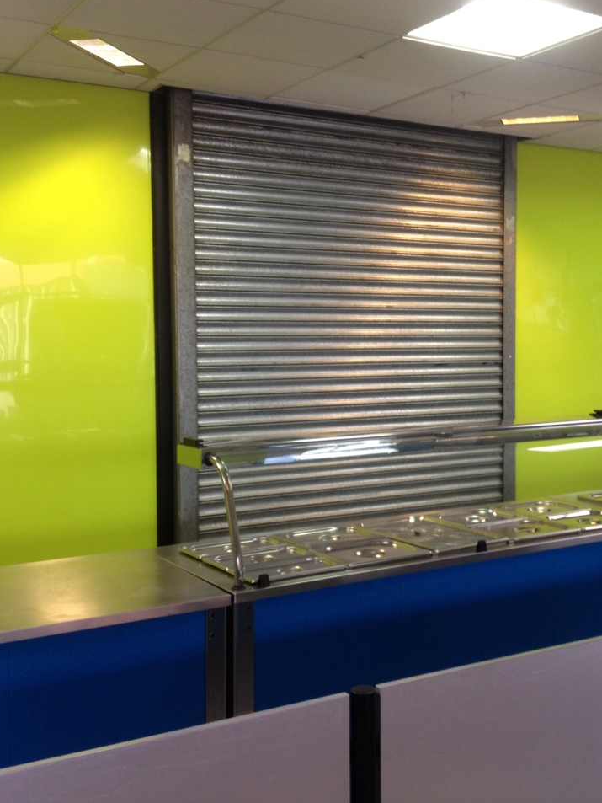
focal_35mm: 47
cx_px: 404
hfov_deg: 30.6
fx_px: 1090
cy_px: 400
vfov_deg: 40.4
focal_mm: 4.28
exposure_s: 1/24
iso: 50
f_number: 2.4
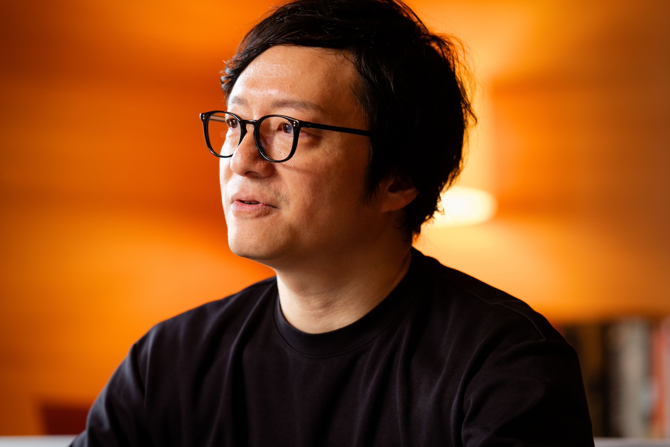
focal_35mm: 199
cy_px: 194
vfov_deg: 6.9
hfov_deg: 10.3
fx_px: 3703
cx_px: 312
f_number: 3.2
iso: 640
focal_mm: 175
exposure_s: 1/125
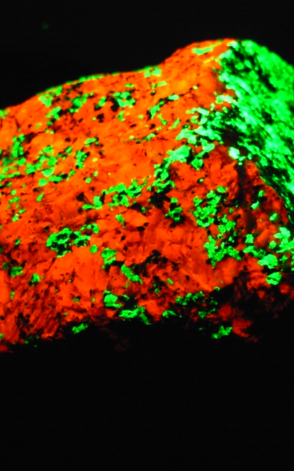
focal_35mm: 54
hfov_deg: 23.9
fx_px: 693
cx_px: 186
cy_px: 235
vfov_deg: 37.5
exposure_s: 1/3.4
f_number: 2.9
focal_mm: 6.3
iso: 159
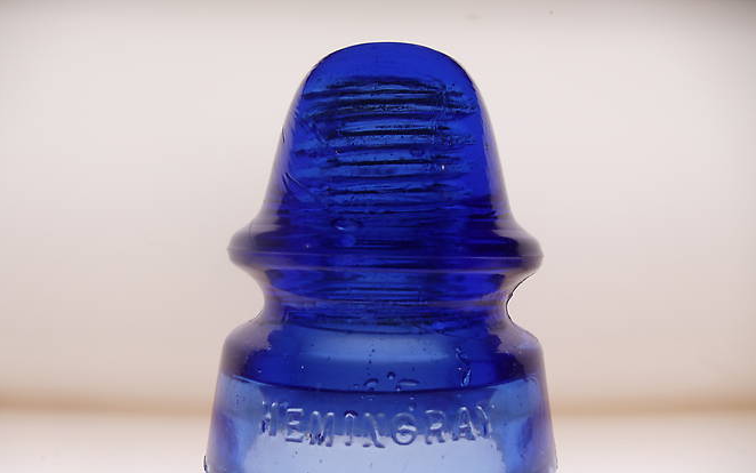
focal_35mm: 47
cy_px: 266
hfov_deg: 42.6
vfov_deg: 27.4
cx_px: 379
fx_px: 969
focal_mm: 6
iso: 100
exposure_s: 1/80
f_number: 3.5
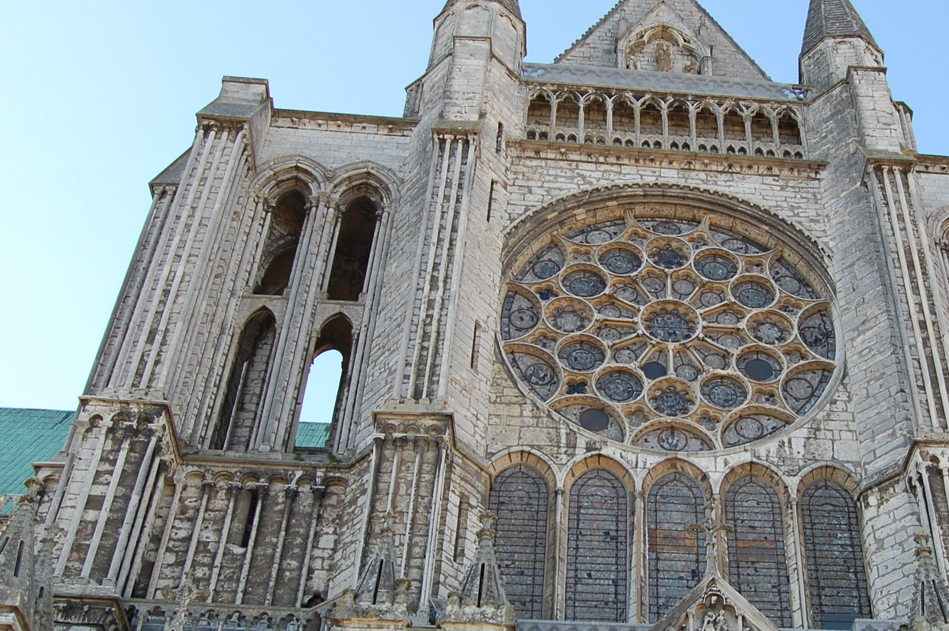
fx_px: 1291
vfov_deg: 27.5
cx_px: 659
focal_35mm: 49
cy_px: 353
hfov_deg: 39.7
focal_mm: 18
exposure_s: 1/160
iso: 200
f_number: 6.3
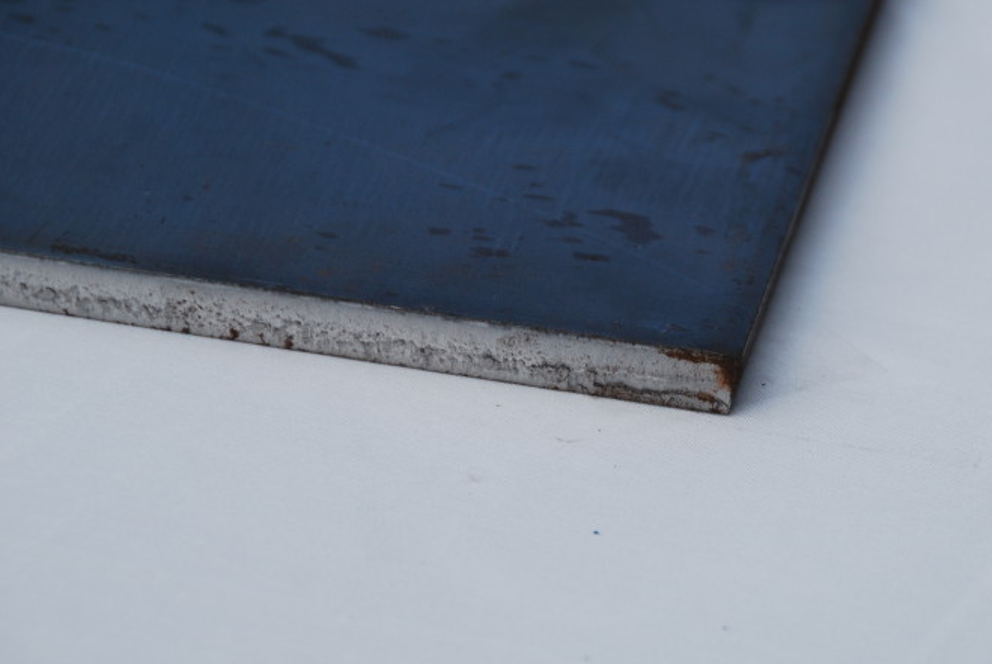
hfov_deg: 6.5
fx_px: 8683
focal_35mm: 315
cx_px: 709
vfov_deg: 4.4
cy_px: 352
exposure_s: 1/500
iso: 220
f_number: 5.6
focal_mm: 135
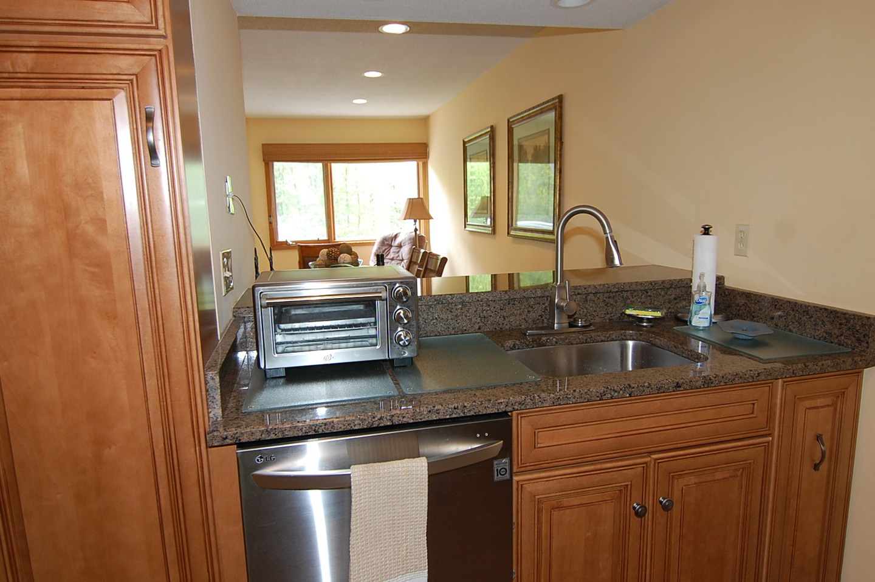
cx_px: 438
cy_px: 291
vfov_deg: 59.4
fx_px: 510
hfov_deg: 81.3
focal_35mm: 21
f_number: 4
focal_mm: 14
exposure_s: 1/60
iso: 400
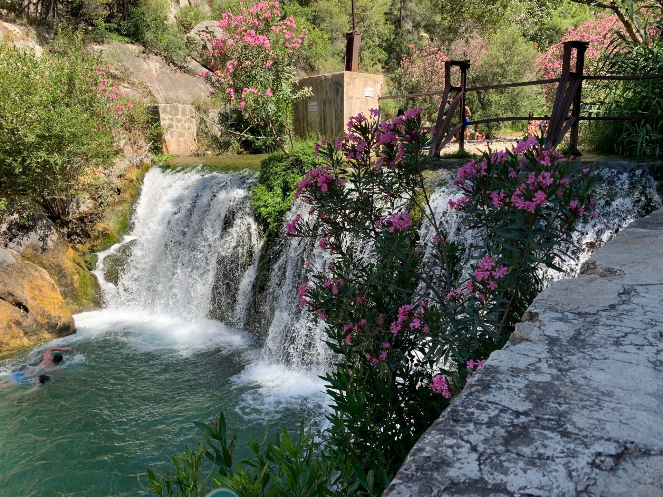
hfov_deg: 67.3
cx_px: 332
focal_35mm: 26
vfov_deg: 53.1
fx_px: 498
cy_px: 248
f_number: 1.8
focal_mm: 4.25
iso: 25
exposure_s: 1/651
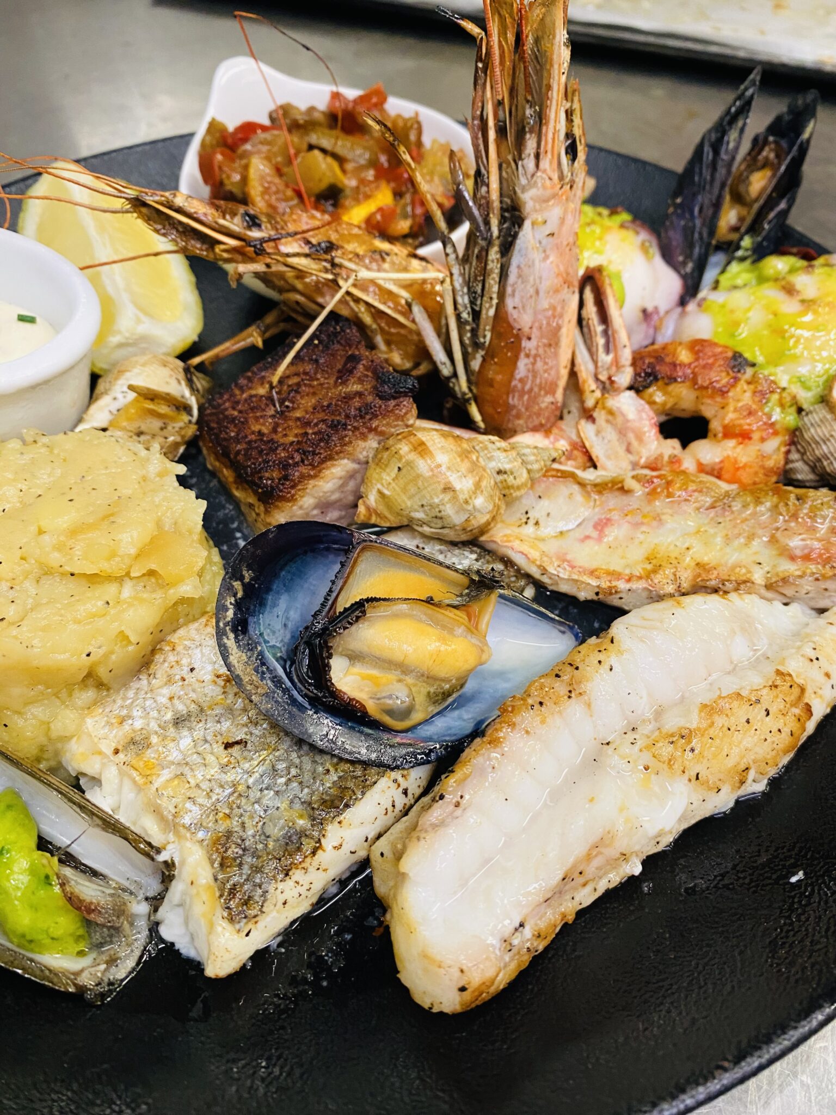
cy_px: 558
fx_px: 837
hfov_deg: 53.1
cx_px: 418
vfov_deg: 67.3
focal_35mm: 26
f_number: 1.8
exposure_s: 1/50
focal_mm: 4.25
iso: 200
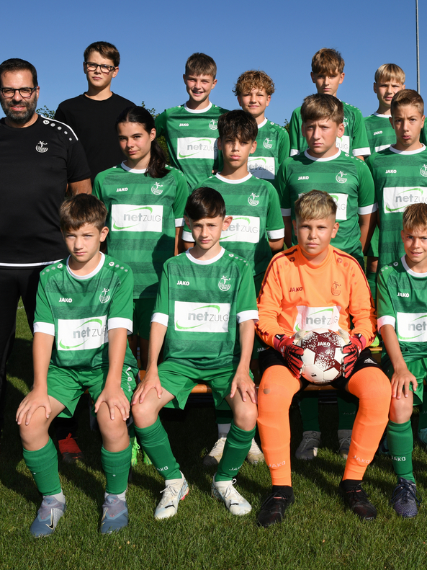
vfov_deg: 52.6
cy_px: 282
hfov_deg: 39.9
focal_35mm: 35
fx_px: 576
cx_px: 302
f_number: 8
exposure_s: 1/250
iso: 64
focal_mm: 24
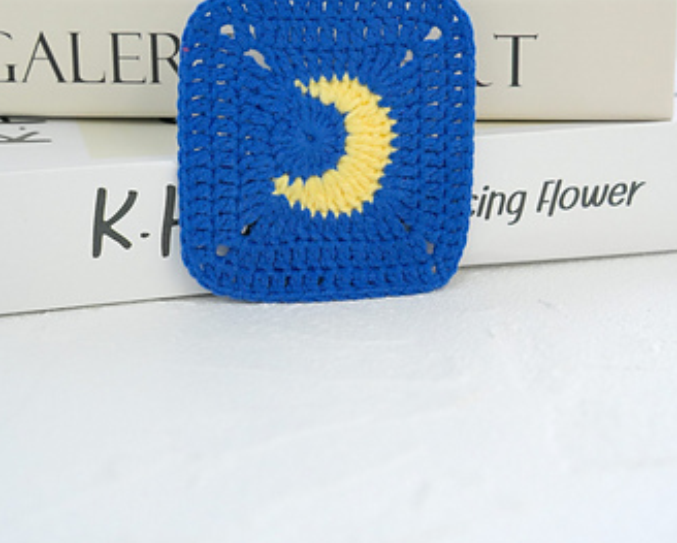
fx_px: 2005
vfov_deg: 15.3
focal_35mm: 100
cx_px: 337
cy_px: 99
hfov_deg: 19.2
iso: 3200
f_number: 5.6
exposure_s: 1/250
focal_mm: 70
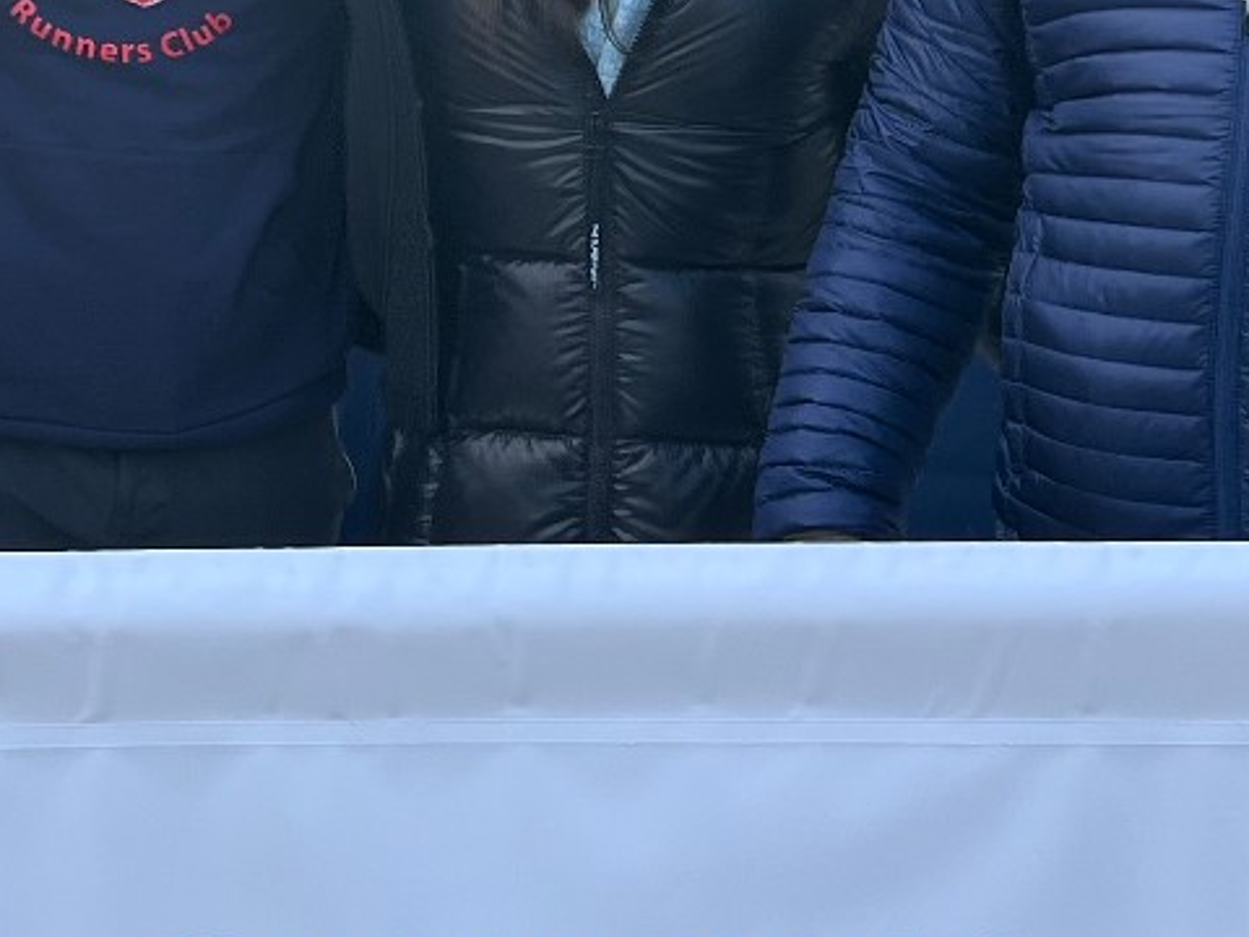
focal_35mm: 111
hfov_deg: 17.6
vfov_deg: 13.3
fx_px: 4005
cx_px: 304
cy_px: 260
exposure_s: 1/840
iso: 50
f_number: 1.5
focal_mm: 5.7
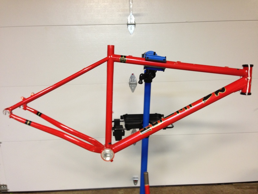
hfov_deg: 55.4
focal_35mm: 33
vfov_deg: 42.9
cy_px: 97
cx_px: 129
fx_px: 246
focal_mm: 4.13
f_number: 2.4
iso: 125
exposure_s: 1/20
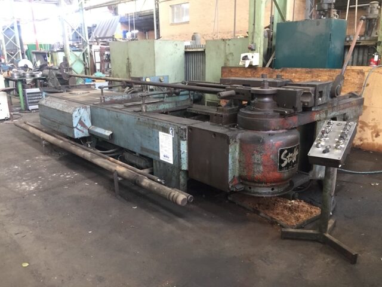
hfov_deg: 61.7
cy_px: 144
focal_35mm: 29
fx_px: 320
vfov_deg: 48.2
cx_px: 191
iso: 160
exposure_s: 1/33
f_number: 2.2
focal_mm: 4.15
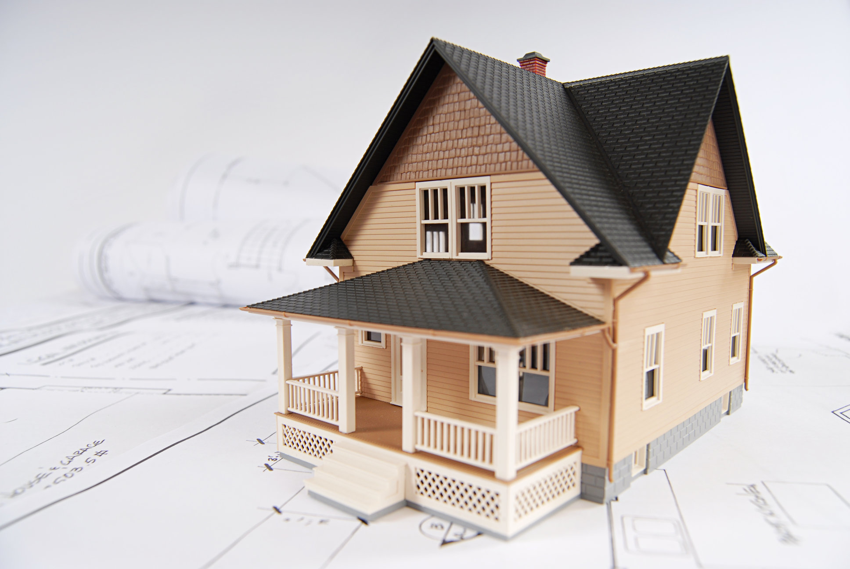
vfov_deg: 48.0
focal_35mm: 27
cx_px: 425
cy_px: 284
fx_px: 638
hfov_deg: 67.3
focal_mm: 18
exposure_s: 1/200
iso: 100
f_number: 6.3
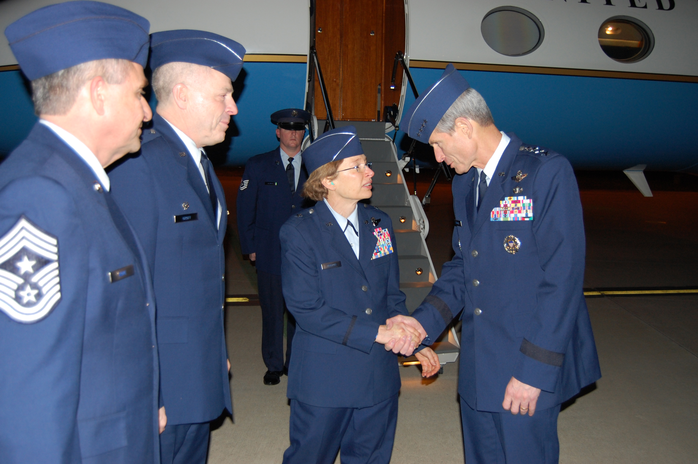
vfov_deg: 38.3
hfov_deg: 55.1
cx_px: 349
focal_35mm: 34
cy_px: 232
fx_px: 668
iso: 400
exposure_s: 1/60
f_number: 3.8
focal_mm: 23
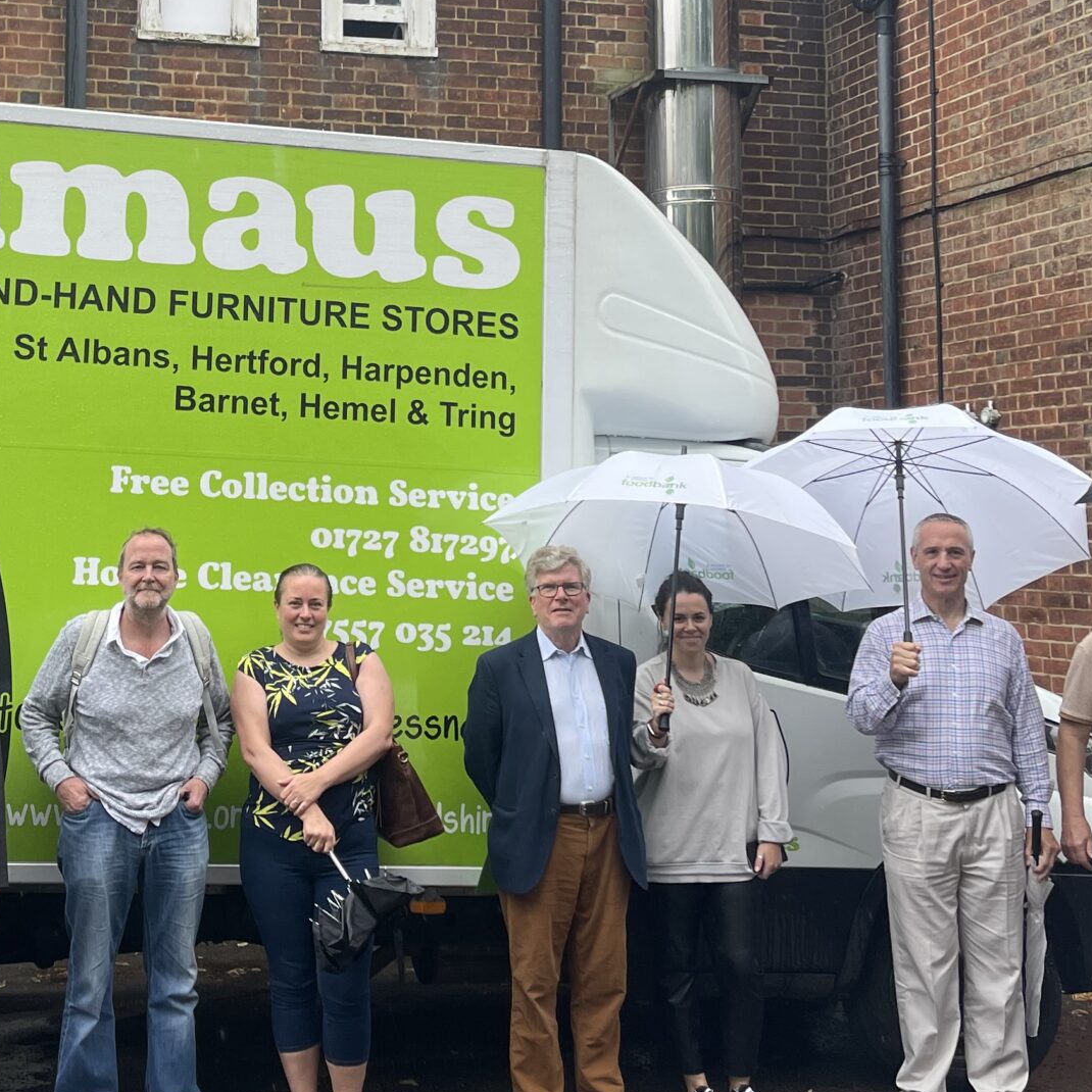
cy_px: 298
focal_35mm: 55
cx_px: 213
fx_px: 1963
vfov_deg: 30.7
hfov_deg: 30.3
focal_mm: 5.1
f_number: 1.6
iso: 32
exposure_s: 1/704
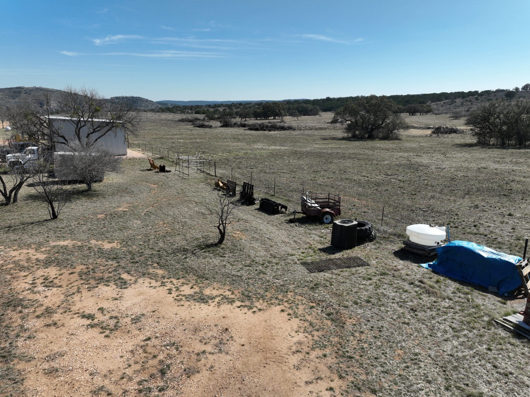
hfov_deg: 71.6
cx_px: 265
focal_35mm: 24
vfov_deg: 56.8
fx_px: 367
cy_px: 198
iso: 100
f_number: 4.5
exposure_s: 1/60
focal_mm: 12.29
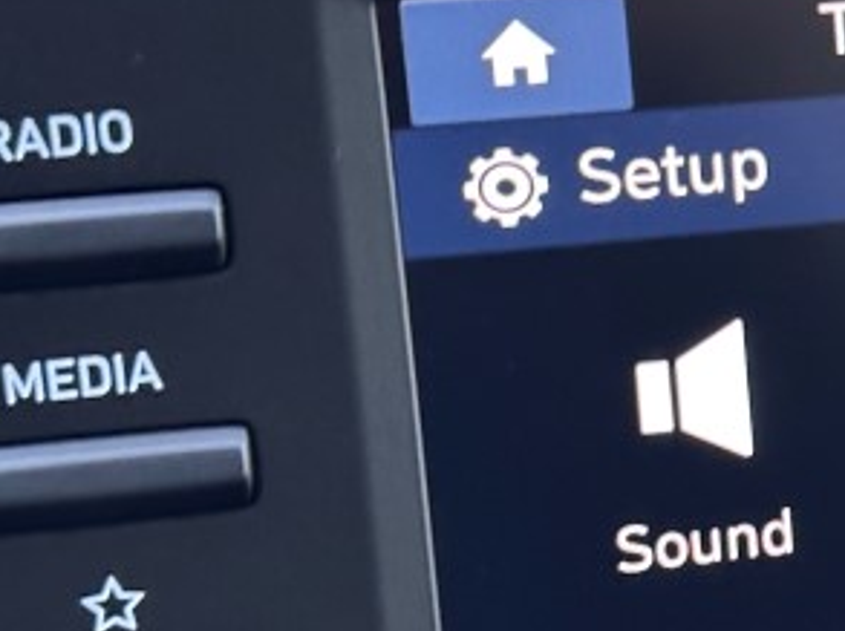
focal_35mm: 168
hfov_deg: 11.1
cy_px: 470
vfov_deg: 8.8
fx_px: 4096
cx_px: 1428
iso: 125
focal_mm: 6.86
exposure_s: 1/60
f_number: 1.78
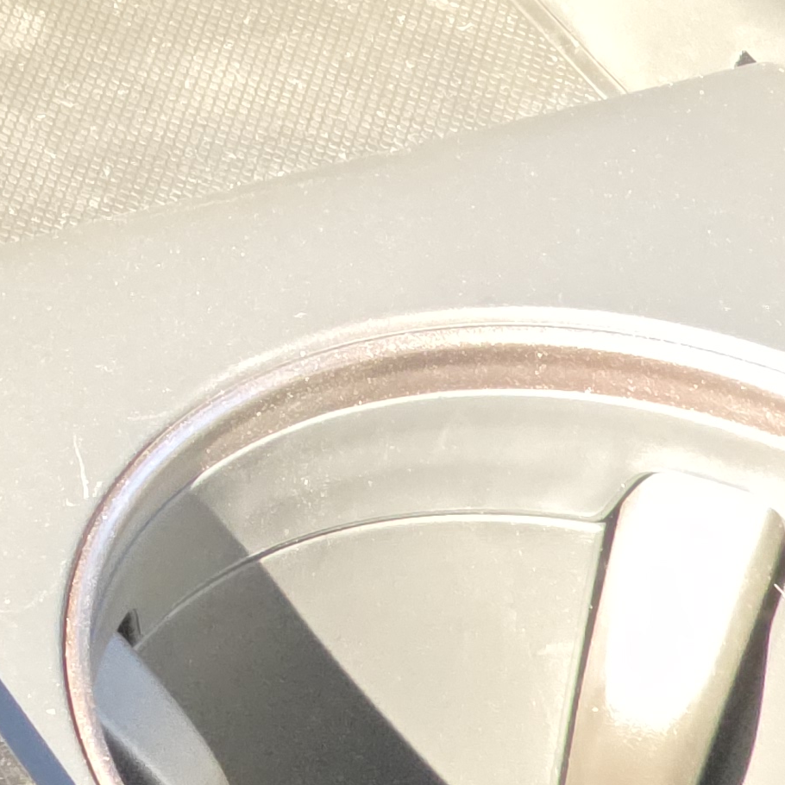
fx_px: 6876
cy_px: -424
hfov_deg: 6.4
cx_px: -769
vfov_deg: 6.4
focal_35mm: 268
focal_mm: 7.9
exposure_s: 1/120
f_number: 2.4
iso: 200
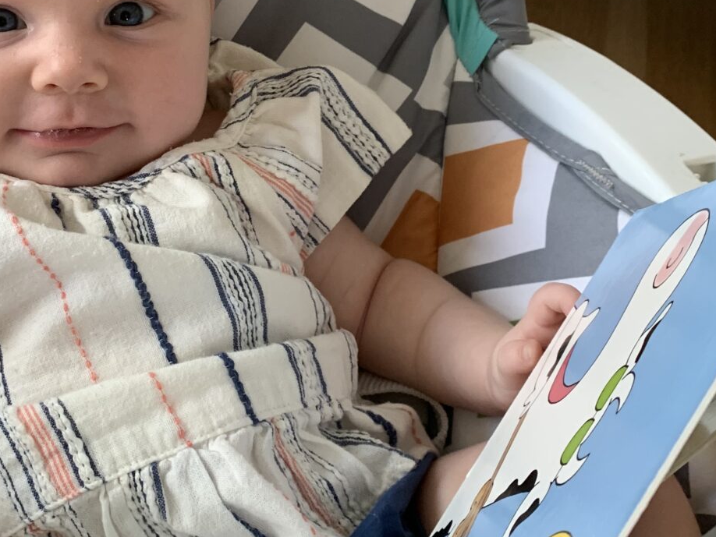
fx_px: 1200
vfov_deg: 24.6
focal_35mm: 58
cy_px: 64
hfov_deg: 33.0
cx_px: 246
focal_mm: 4.25
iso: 100
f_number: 1.8
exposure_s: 1/60
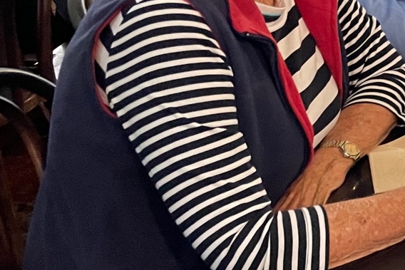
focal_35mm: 96
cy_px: -46
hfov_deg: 17.8
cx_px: 693
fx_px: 1080
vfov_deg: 13.9
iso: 400
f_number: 1.6
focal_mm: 4.2
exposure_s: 1/50
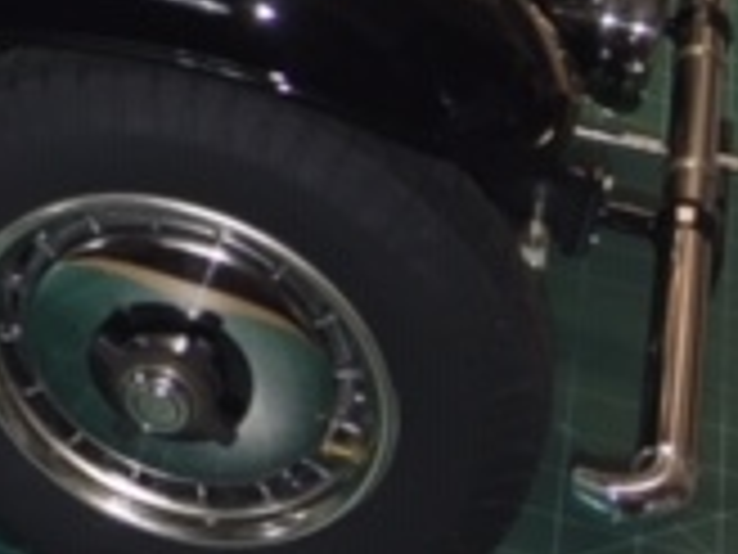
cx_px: -657
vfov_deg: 12.5
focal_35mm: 113
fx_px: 2409
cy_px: -261
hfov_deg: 14.8
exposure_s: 1/30
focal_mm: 4.15
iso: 32
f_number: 2.2
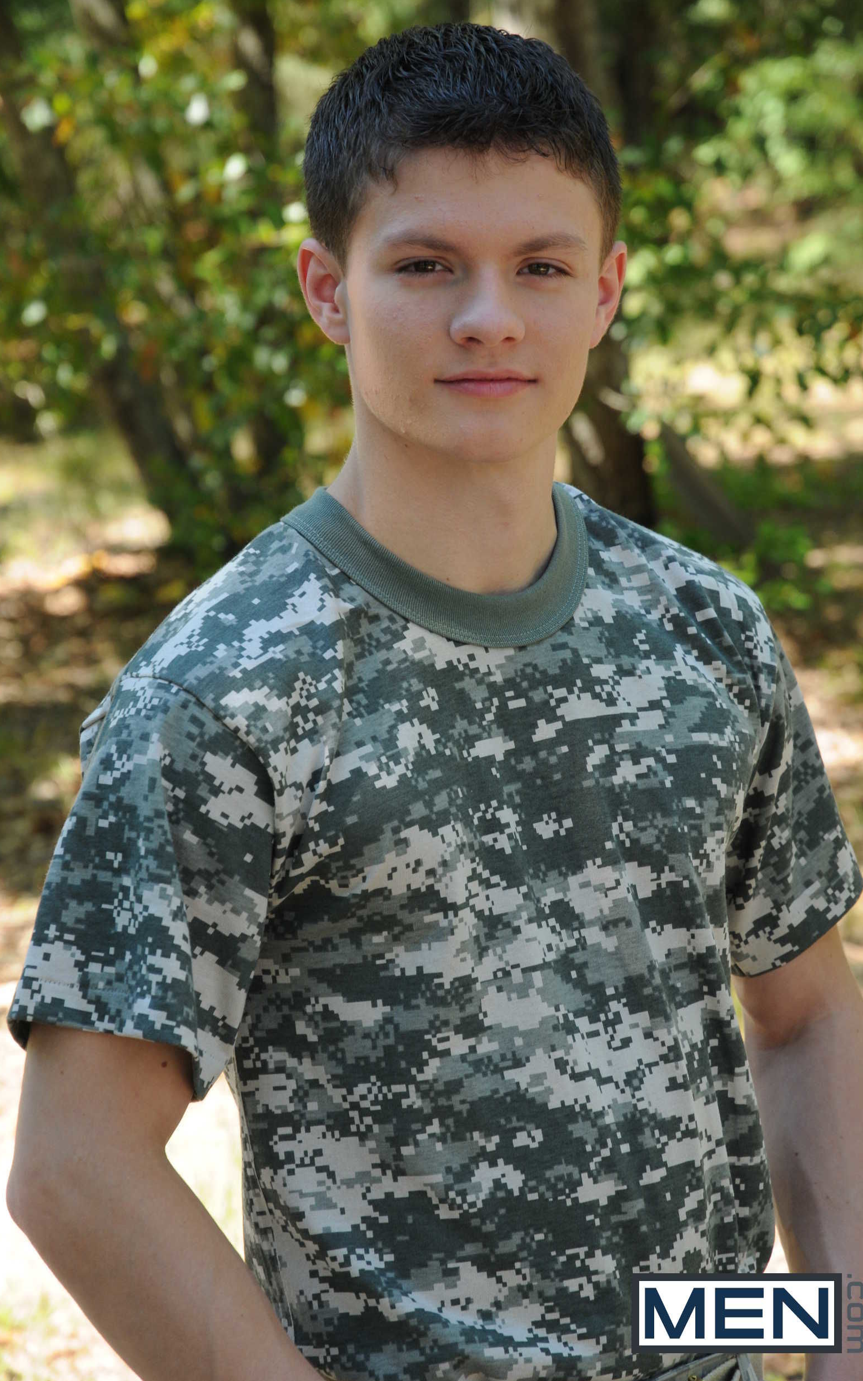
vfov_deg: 16.0
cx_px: 436
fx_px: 4911
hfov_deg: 10.0
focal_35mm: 131
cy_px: 692
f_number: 6.3
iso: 320
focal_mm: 85
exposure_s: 1/125
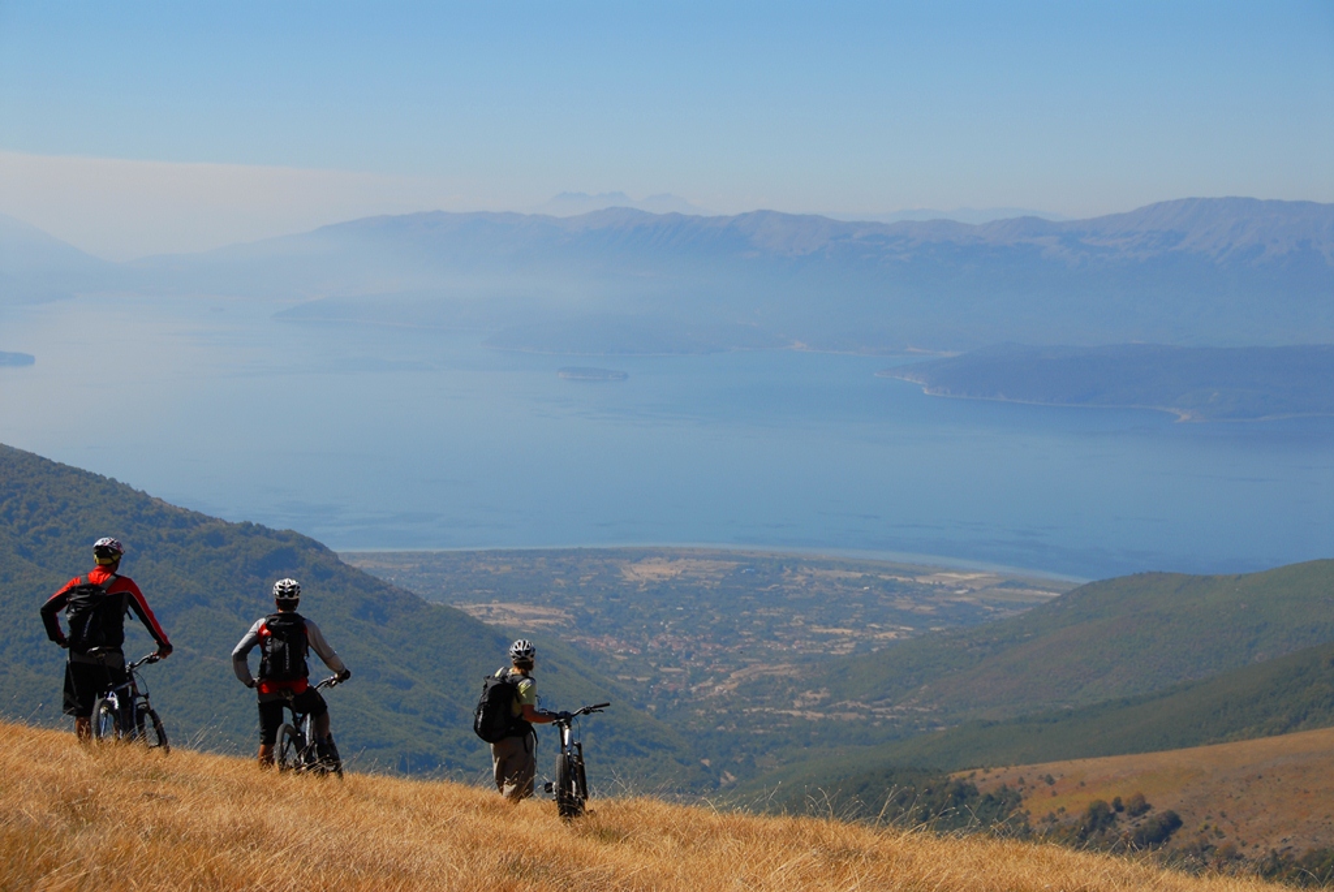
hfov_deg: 27.0
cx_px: 667
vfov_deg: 18.2
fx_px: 2782
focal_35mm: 75
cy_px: 446
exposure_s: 1/640
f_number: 5.6
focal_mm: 50
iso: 100
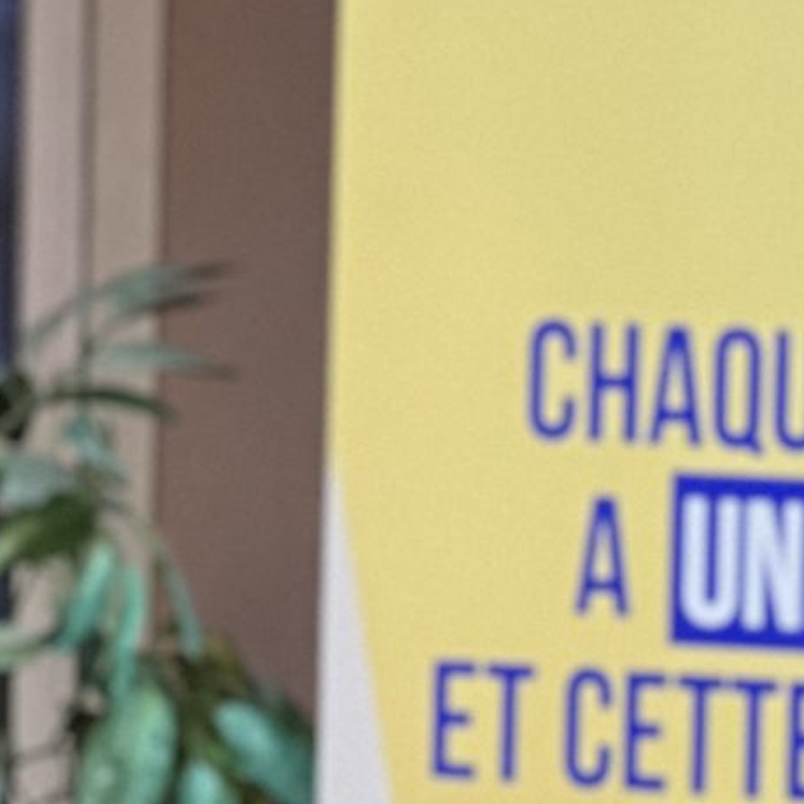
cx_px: 1068
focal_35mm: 380
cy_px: 1198
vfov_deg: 4.6
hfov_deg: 4.6
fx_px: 9985
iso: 320
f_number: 2.8
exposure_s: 1/25
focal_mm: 9
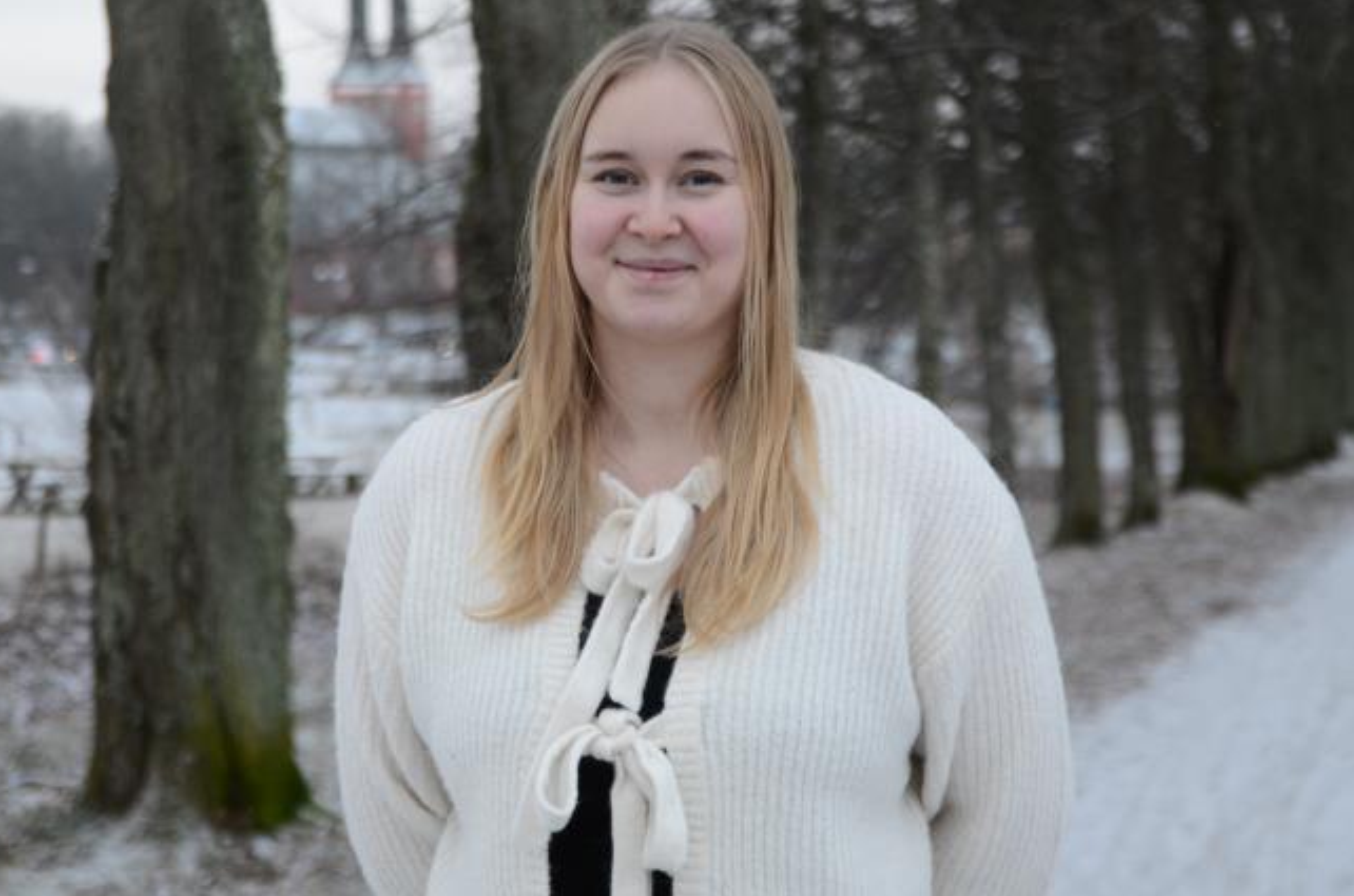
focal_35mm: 86
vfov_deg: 15.8
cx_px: 650
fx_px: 3227
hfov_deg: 23.7
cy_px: 348
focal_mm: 46
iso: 320
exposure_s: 1/160
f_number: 3.2
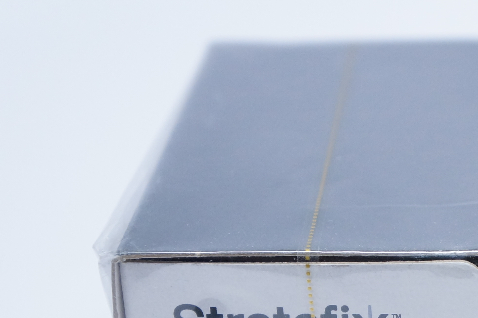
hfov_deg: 13.6
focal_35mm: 147
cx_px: 540
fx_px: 1953
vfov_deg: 9.2
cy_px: 356
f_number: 4.5
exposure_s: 1/100
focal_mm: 39
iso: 800
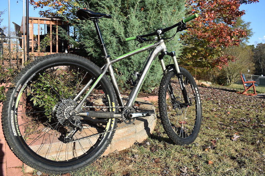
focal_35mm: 30
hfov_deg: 61.9
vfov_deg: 43.6
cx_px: 132
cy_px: 88
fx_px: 221
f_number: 8
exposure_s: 1/250
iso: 125
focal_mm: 20
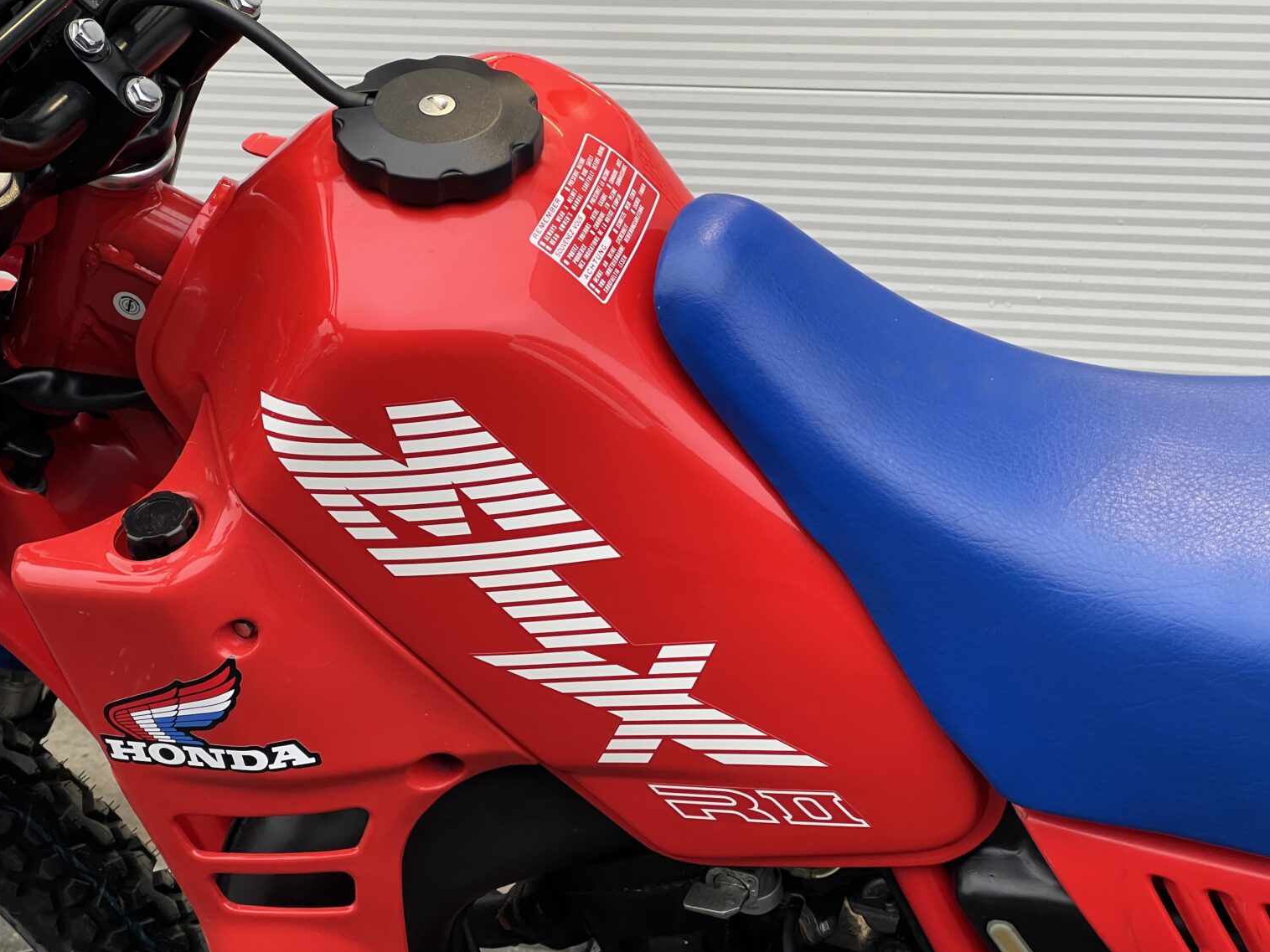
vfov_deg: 18.9
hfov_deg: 25.0
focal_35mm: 78
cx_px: 632
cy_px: 481
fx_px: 2862
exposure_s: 1/50
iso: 160
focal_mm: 9
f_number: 2.8
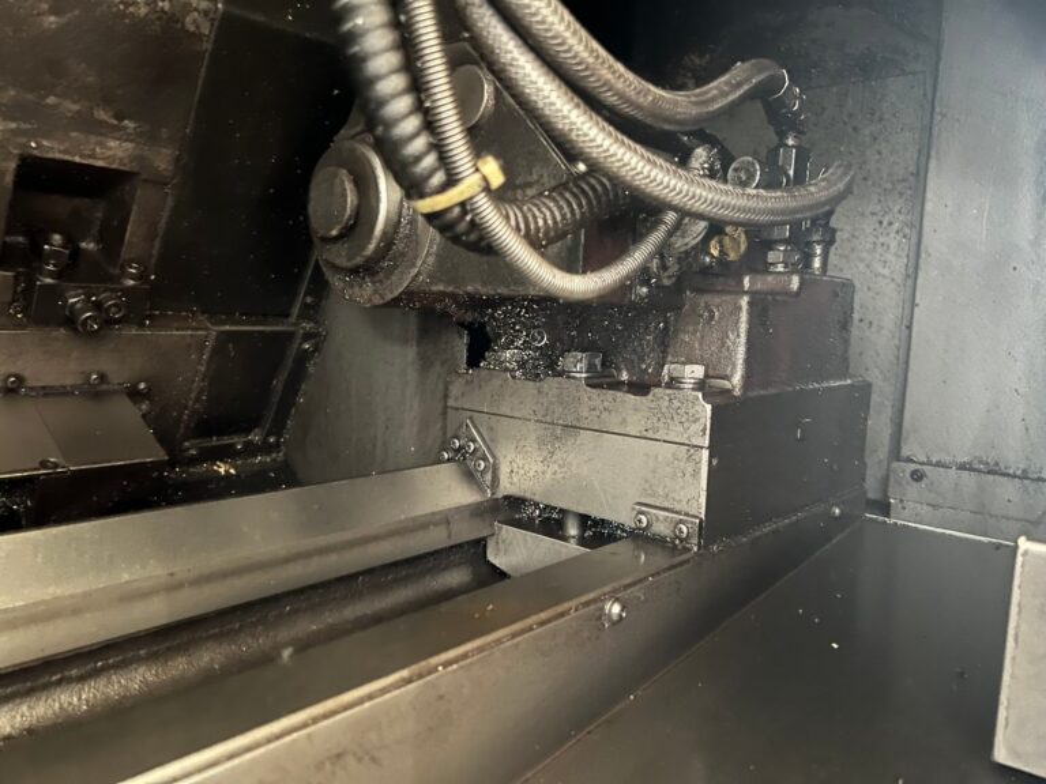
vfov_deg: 53.1
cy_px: 392
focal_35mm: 26
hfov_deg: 67.3
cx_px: 523
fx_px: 786
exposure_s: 1/10
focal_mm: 5.7
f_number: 1.5
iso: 640
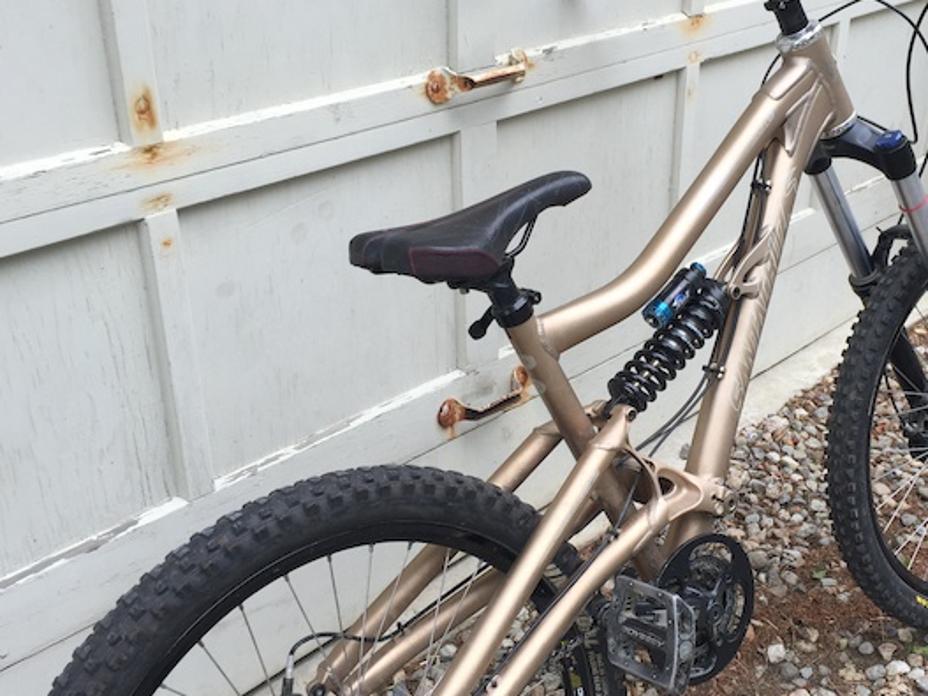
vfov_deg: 32.9
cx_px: 602
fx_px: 1179
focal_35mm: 44
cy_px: 340
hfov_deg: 42.5
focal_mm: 4.15
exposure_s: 1/267
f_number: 2.2
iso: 32
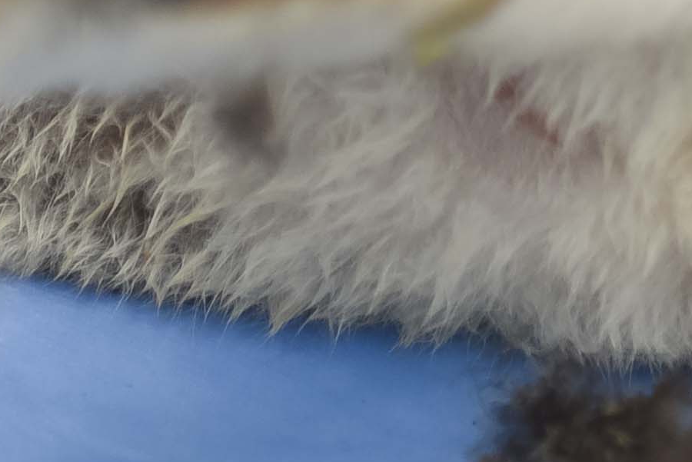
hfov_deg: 8.7
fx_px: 4500
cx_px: 928
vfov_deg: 5.7
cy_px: -494
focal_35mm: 234
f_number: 1.4
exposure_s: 1/400
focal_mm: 35
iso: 250
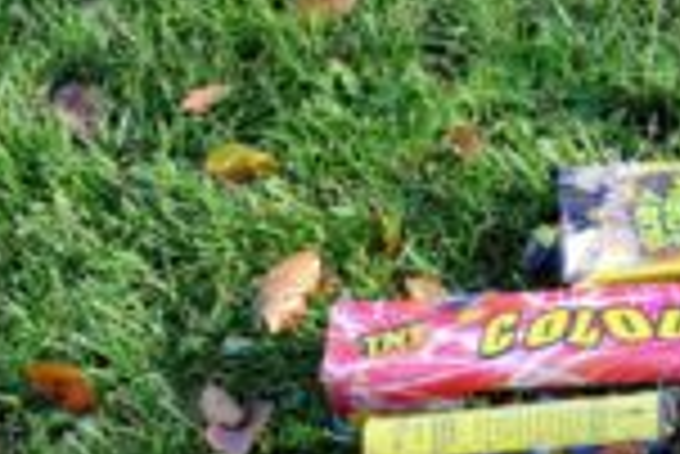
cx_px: 1124
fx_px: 2931
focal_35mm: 155
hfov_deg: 12.4
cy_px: 472
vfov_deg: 8.8
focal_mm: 42
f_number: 5.6
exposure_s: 1/400
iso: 1000
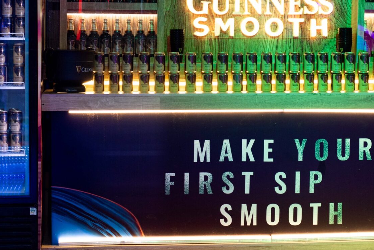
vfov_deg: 14.8
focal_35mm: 92
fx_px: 956
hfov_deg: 22.1
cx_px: 201
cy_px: 52
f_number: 4
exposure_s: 1/250
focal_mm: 50
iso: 400
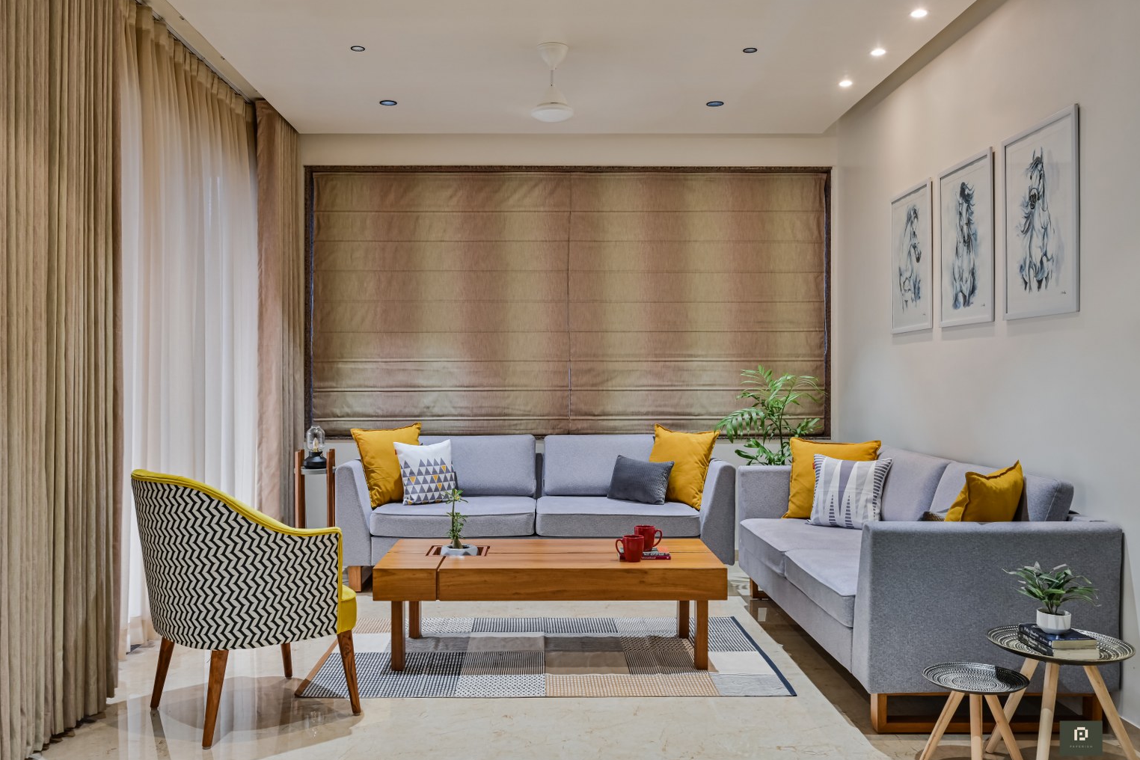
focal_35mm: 31
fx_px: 982
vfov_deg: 42.3
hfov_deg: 60.3
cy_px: 379
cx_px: 552
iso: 200
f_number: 11
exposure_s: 1/6
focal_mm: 30
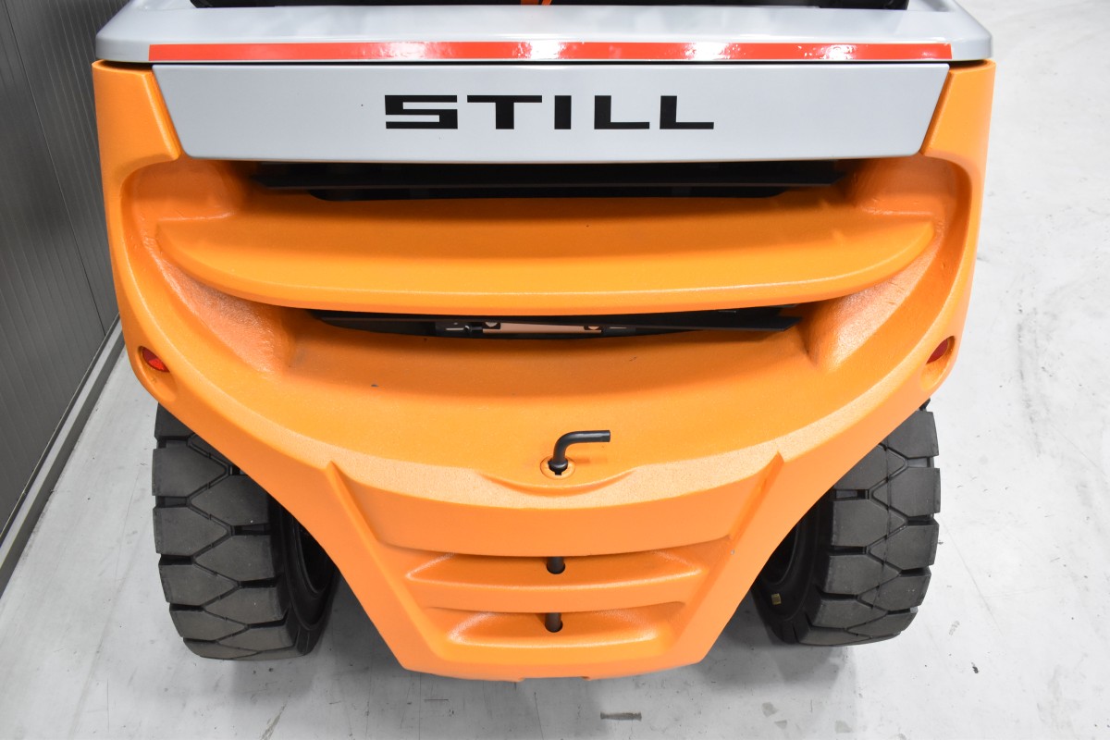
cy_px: 370
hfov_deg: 59.5
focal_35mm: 32
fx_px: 971
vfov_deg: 41.7
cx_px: 555
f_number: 5.6
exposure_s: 1/30
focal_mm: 21
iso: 1600
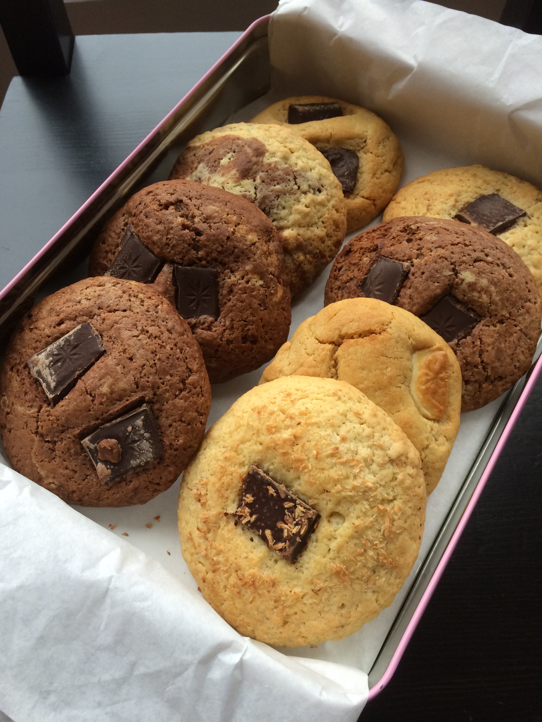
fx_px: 605
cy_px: 361
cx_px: 271
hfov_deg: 48.2
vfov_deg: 61.7
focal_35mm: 29
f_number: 2.2
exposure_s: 1/30
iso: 100
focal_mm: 4.15
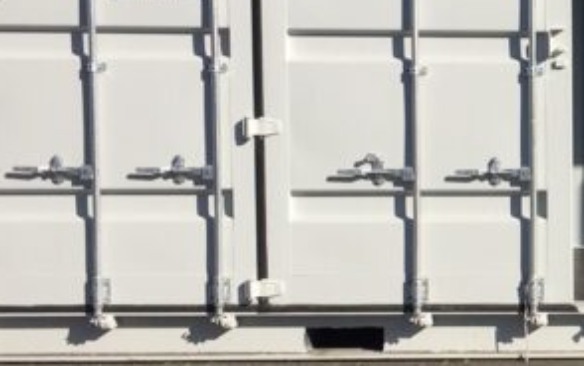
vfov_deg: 12.2
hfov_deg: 17.8
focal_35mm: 107
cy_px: 167
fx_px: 1704
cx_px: 816
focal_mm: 4.15
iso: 32
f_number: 2.2
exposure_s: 1/2825
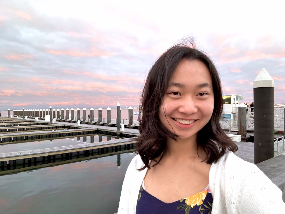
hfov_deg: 73.9
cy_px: 107
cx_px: 142
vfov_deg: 58.9
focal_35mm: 23
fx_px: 189
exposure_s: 1/60
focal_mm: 2.69
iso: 160
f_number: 1.9
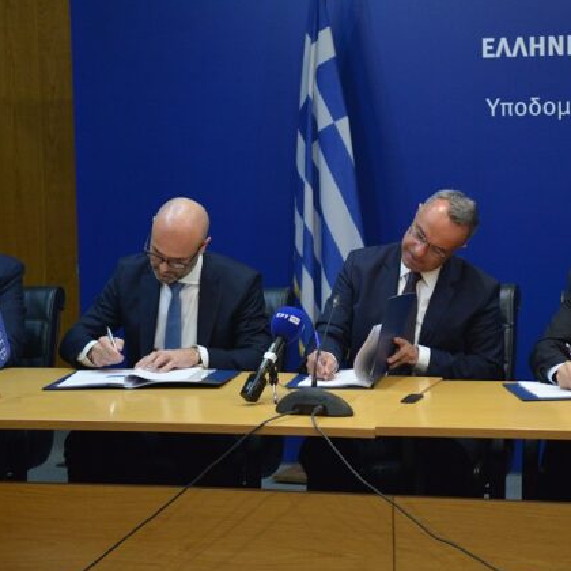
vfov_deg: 19.5
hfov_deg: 19.4
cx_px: 386
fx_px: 1661
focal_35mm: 89
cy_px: 228
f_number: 3.2
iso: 4000
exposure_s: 1/200
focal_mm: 55
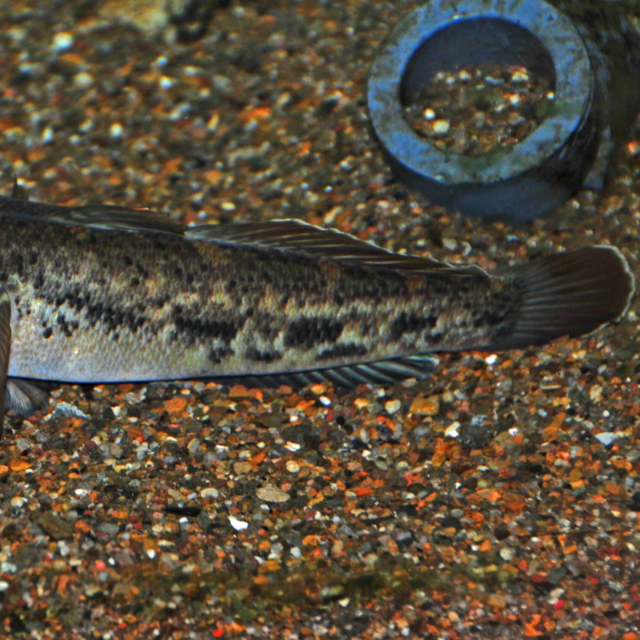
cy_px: 320
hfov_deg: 7.0
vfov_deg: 7.0
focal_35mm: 250
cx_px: 183
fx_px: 5229
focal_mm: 130
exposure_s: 1/60
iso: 200
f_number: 5.6
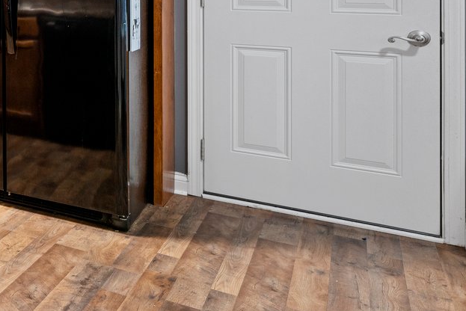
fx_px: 634
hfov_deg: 25.3
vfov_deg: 25.7
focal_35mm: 49
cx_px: -294
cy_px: -25
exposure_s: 1/2
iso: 400
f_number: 7.1
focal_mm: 14.9
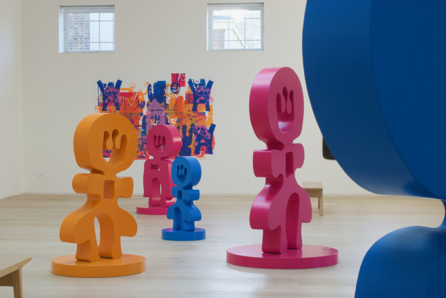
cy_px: 149
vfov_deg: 18.9
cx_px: 223
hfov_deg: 28.1
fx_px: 892
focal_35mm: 72
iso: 100
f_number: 36
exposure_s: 4
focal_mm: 48
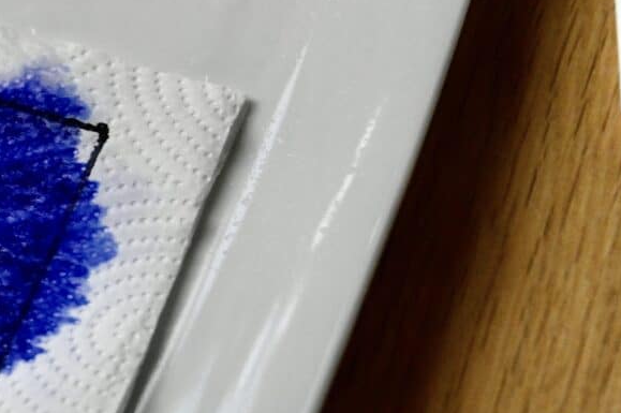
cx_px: -193
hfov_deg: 10.5
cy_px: 148
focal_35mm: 191
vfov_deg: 7.2
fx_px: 3292
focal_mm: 72
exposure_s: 1/4000
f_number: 5
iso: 3200
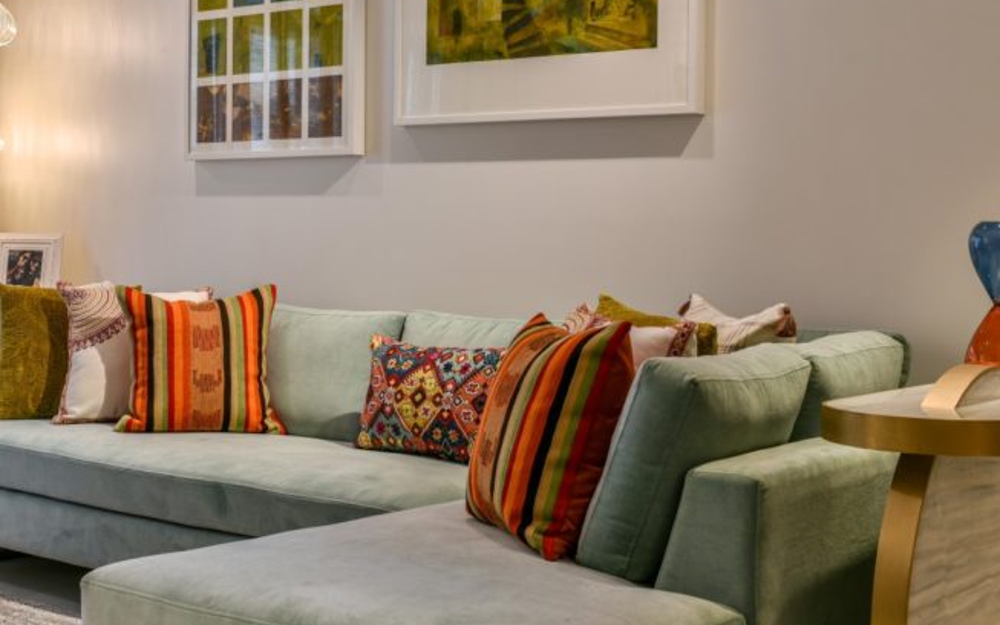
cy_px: 233
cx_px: 343
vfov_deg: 23.1
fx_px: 1526
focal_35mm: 56
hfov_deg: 36.0
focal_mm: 35
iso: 31
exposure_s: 1/1.67
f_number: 9
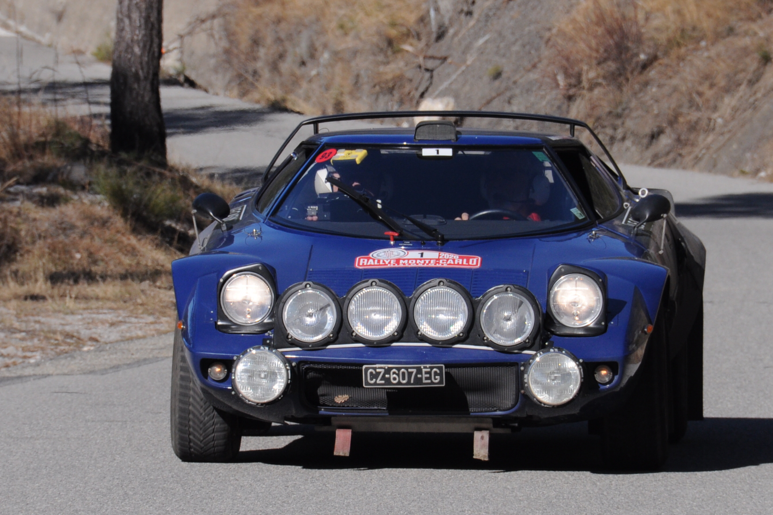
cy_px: 258
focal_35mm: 300
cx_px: 386
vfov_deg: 4.6
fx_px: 6441
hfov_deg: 6.9
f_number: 14
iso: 400
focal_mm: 200
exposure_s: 1/800
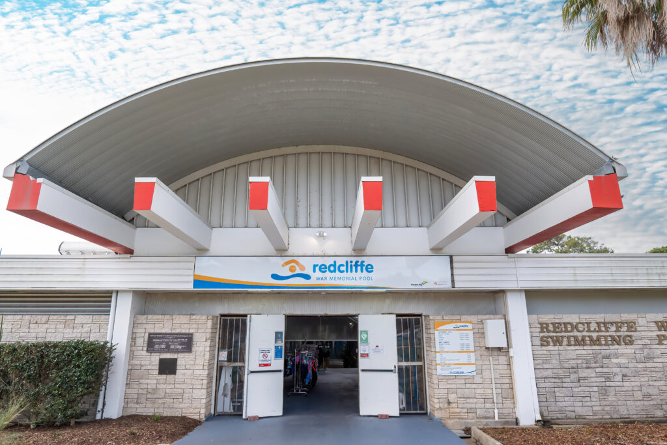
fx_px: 371
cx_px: 334
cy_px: 222
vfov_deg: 61.9
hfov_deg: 84.0
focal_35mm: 20
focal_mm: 20
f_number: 4
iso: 1600
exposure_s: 1/2500
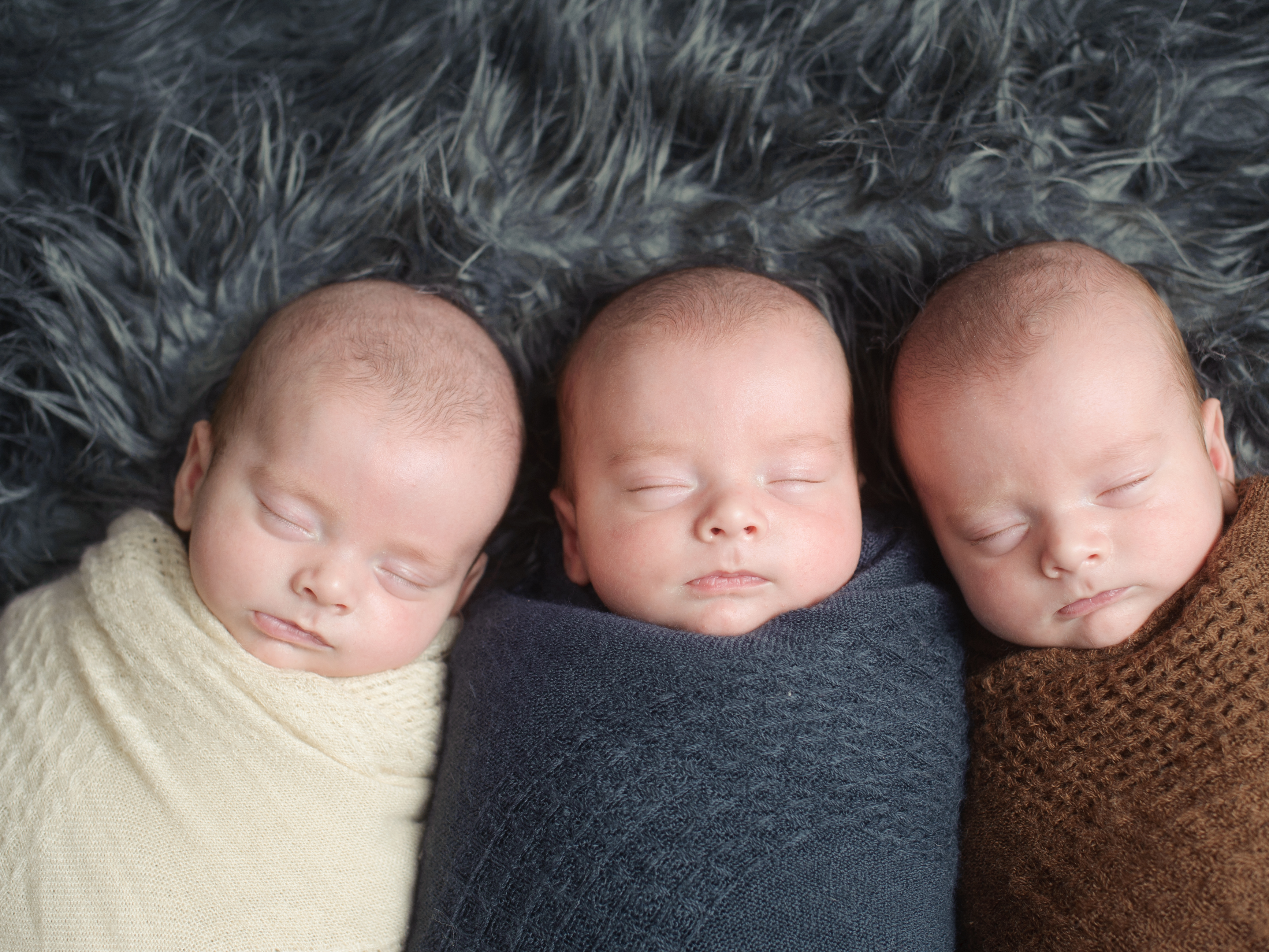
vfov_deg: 24.8
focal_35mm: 59
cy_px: 474
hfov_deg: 32.7
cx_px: 659
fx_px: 2163
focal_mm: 50
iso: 200
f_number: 3.2
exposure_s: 1/200
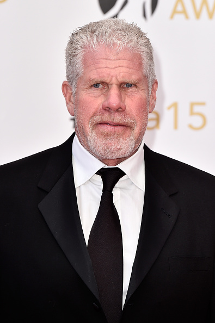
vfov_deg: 6.9
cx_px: 108
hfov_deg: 4.6
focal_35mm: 300
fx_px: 2692
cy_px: 162
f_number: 7.1
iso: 320
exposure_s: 1/320
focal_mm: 300
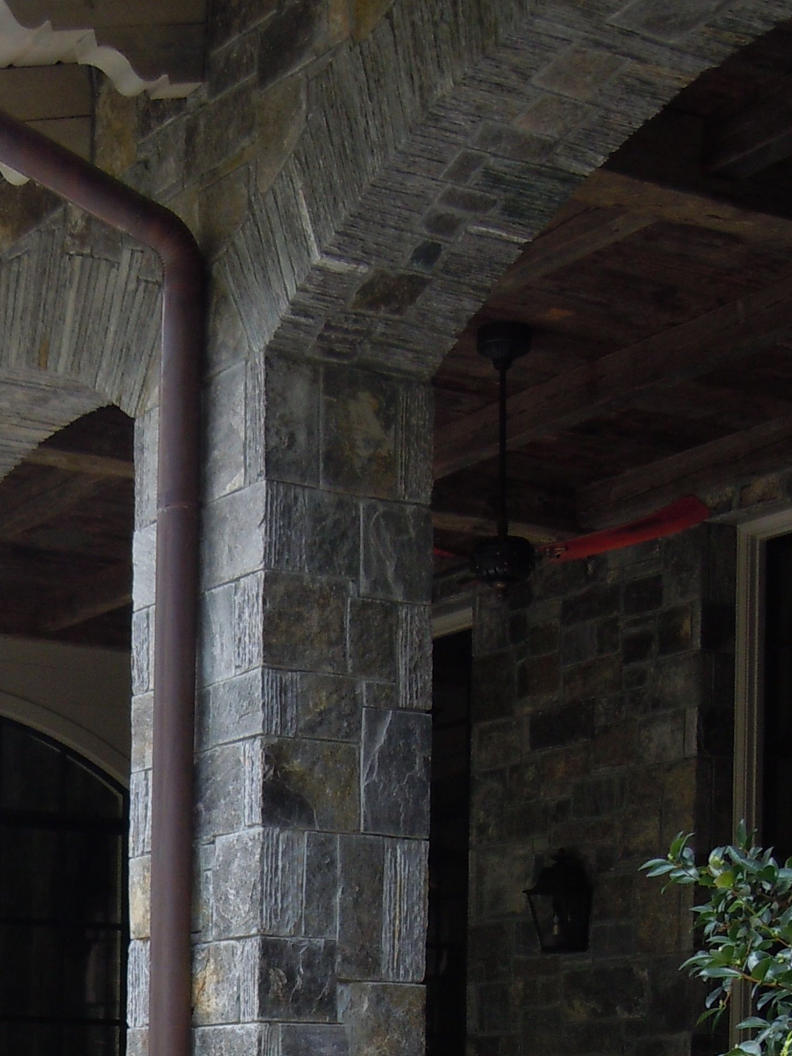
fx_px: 2319
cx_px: 50
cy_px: 1129
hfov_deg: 19.0
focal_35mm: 76
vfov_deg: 24.2
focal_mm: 6.2
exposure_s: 1/80
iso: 100
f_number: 3.6
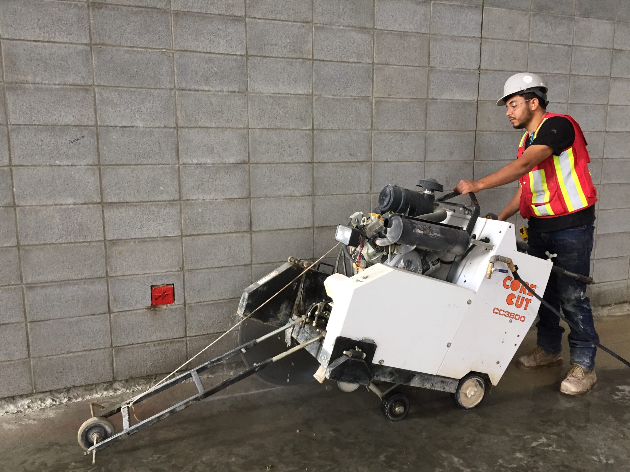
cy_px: 236
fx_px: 528
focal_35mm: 29
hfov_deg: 61.7
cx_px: 315
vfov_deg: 48.2
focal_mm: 4.15
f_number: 2.2
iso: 50
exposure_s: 1/30
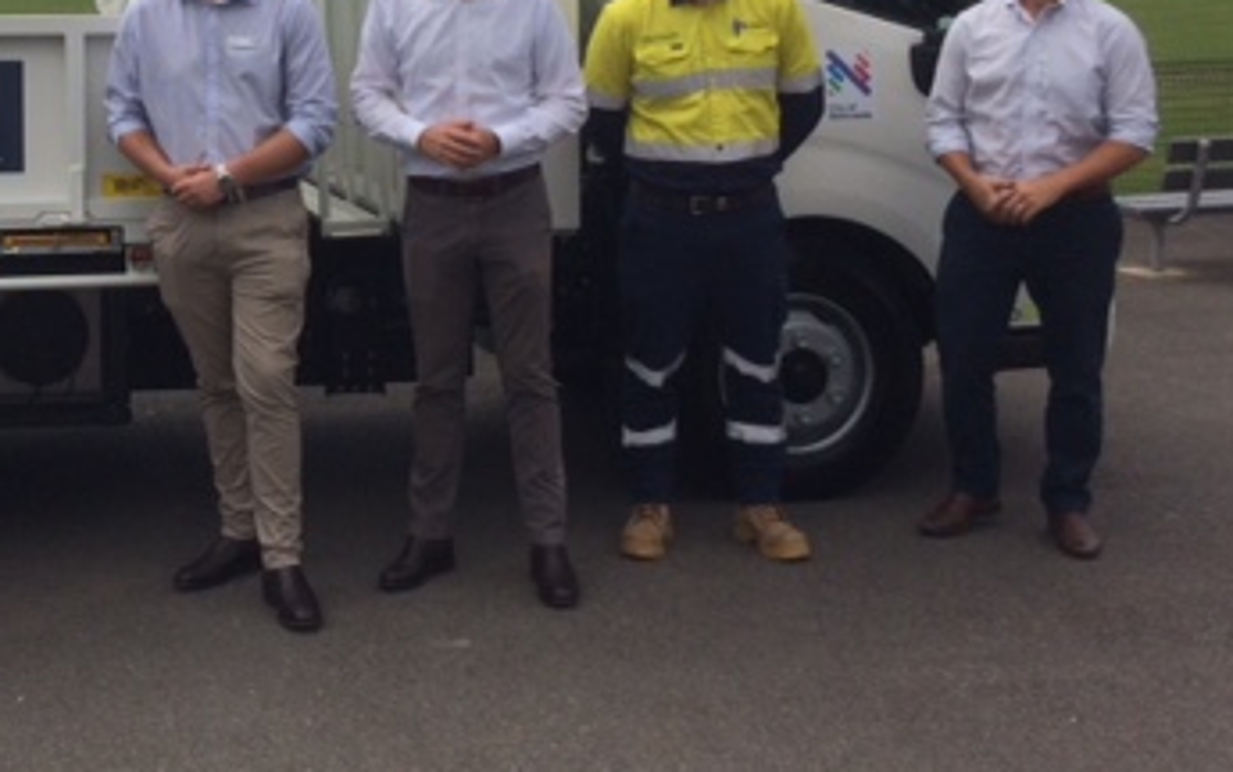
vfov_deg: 22.2
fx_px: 1916
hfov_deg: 34.8
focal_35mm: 57
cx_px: 282
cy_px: 68
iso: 32
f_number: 2.2
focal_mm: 4.15
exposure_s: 1/3425
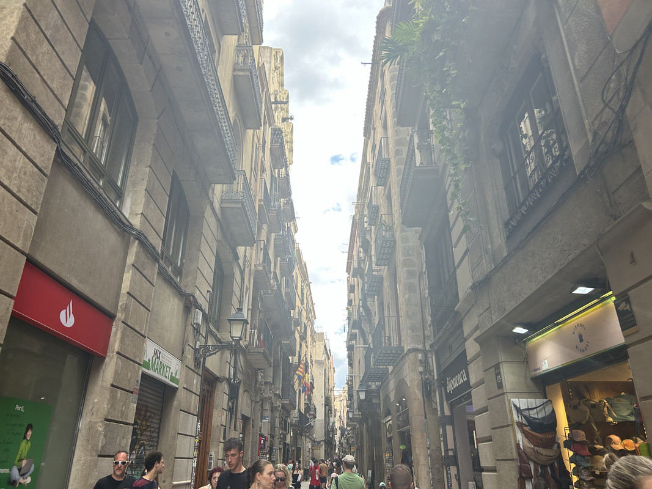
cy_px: 244
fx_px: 490
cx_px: 326
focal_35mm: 26
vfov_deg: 53.1
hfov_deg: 67.3
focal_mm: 5.7
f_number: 1.5
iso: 50
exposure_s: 1/723
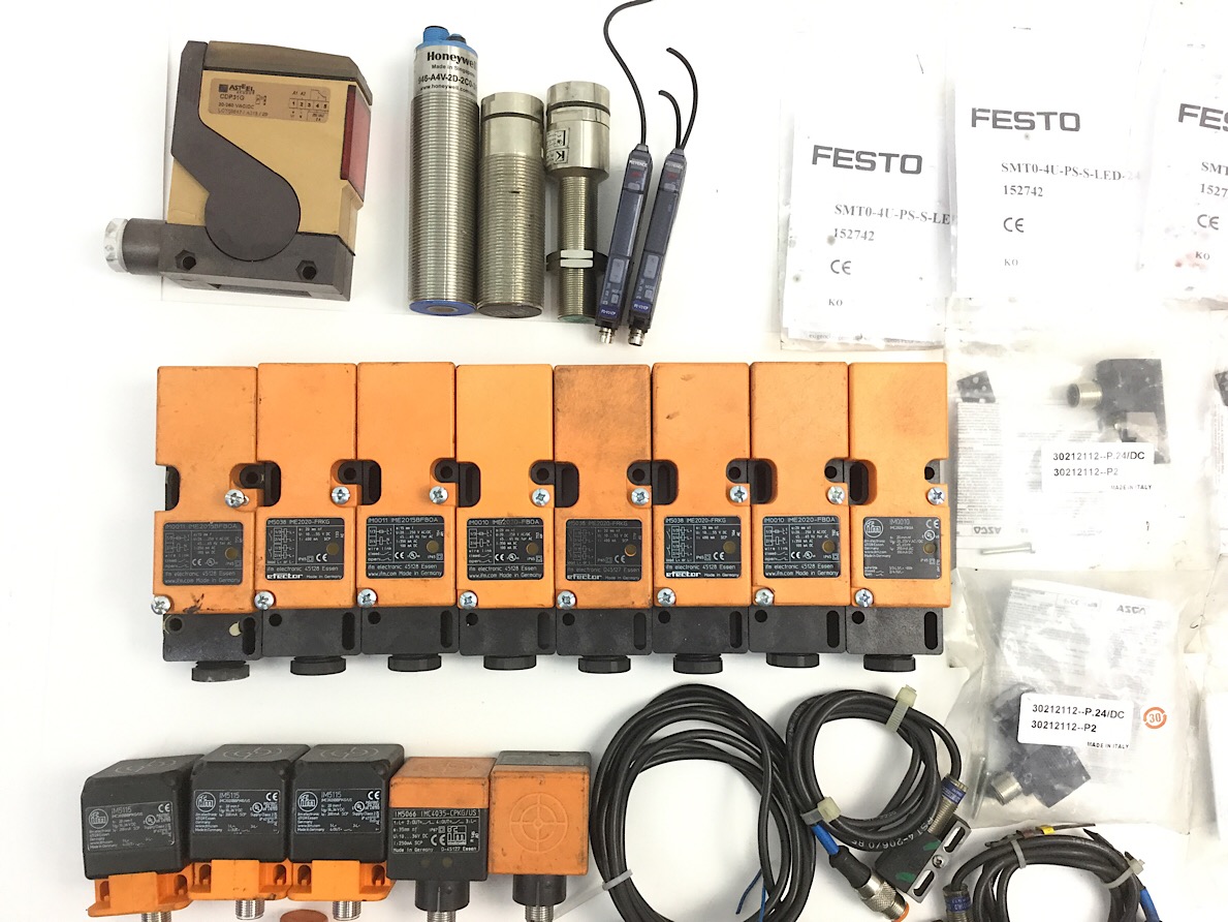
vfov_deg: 45.4
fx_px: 1100
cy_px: 461
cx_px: 614
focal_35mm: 31
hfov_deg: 58.3
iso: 80
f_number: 2.4
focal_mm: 3.3
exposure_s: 1/33
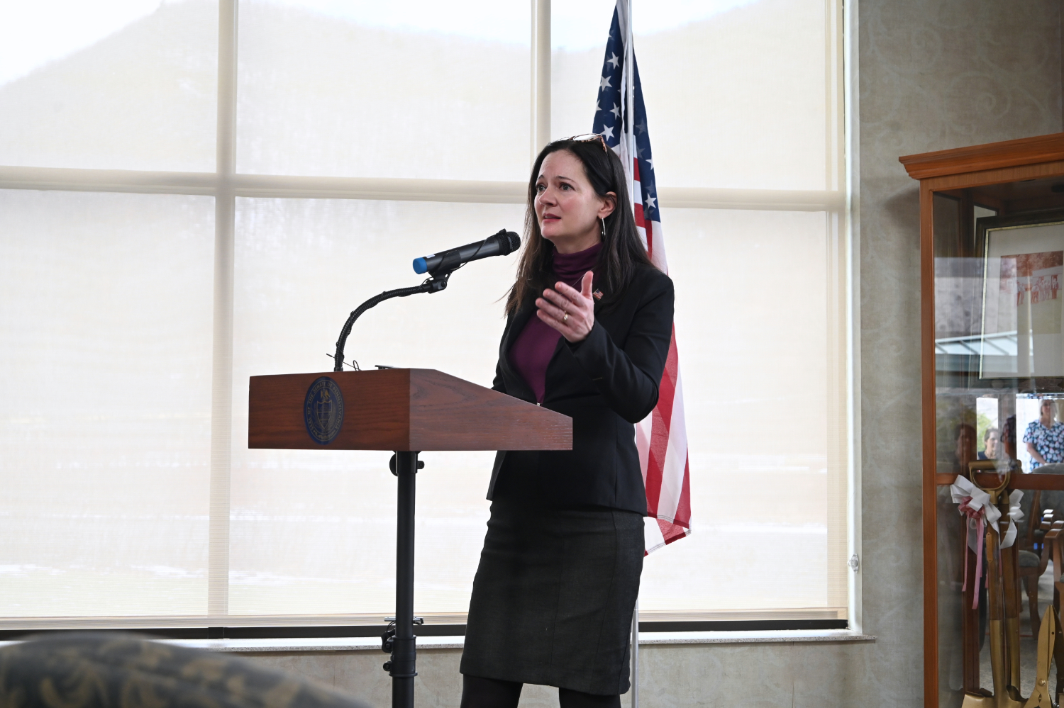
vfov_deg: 28.6
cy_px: 354
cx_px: 532
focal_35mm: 47
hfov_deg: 41.9
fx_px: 1389
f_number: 6
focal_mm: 47
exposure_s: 1/125
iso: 1400
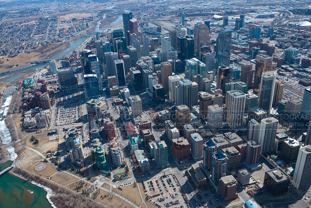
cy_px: 104
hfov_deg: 60.3
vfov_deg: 42.4
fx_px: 268
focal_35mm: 31
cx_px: 156
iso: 400
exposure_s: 1/500
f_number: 7.1
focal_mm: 31
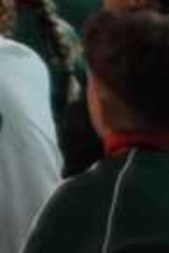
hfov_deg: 2.8
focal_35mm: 435
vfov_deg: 4.6
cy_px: -447
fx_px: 3056
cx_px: -1063
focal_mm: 28
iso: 500
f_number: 4
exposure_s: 1/15
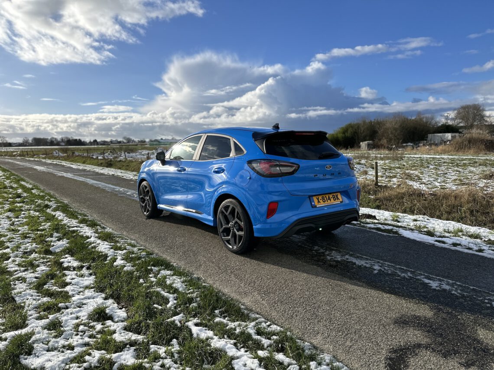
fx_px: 343
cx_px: 247
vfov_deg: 56.8
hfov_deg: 71.6
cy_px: 185
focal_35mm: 24
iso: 80
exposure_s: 1/6211
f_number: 1.78
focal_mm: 6.86
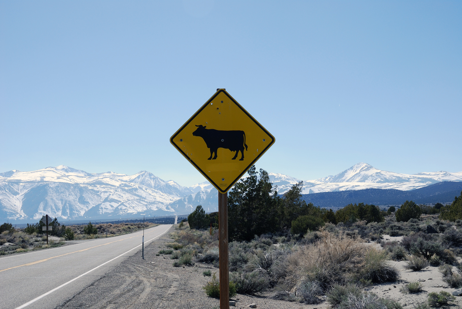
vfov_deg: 26.6
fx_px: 655
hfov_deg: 38.8
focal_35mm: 51
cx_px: 231
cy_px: 154
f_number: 10
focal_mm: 34
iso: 100
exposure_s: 1/250
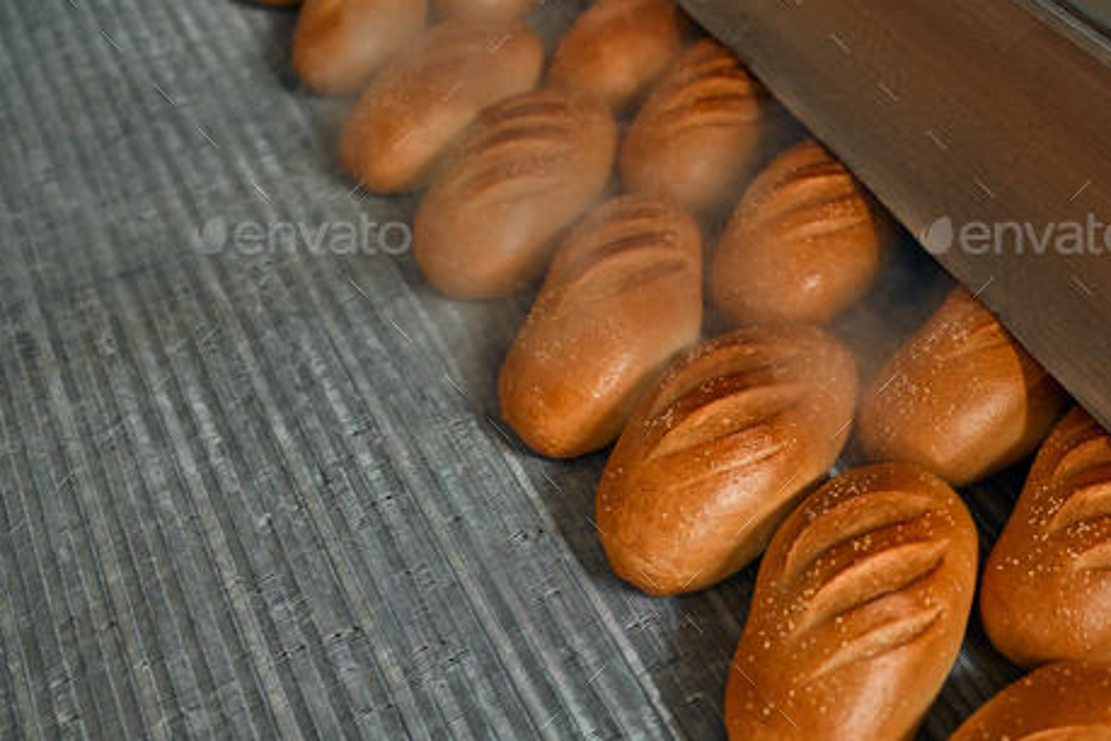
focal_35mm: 45
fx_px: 1389
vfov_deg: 29.9
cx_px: 658
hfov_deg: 43.4
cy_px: 350
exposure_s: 1/100
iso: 800
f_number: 1.8
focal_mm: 35
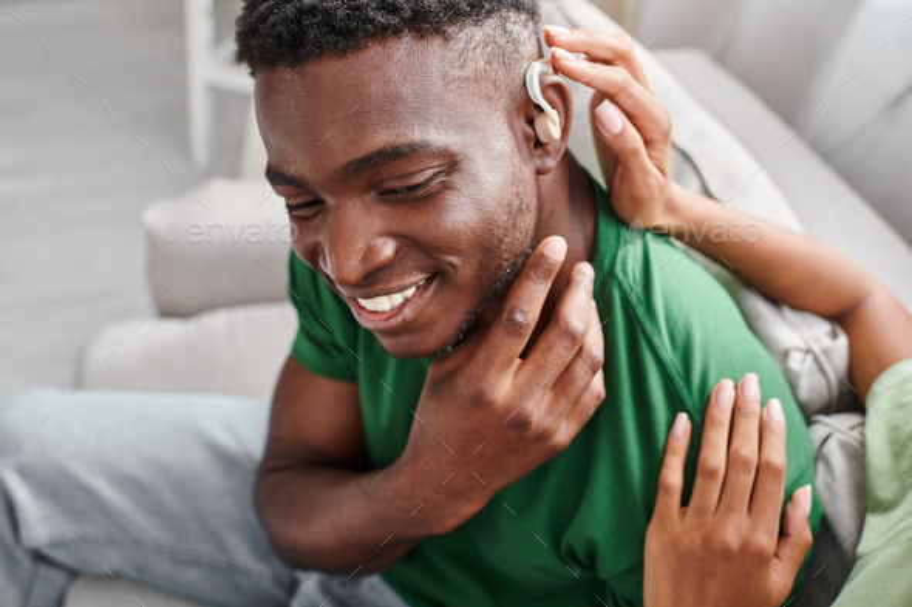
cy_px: 304
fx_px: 886
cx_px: 456
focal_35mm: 35
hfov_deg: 54.4
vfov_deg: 37.8
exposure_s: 1/200
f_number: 4
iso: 400
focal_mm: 35
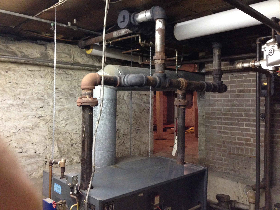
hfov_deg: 55.4
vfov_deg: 42.9
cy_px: 105
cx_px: 140
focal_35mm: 33
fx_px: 267
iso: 400
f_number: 2.4
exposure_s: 1/20
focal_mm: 4.12
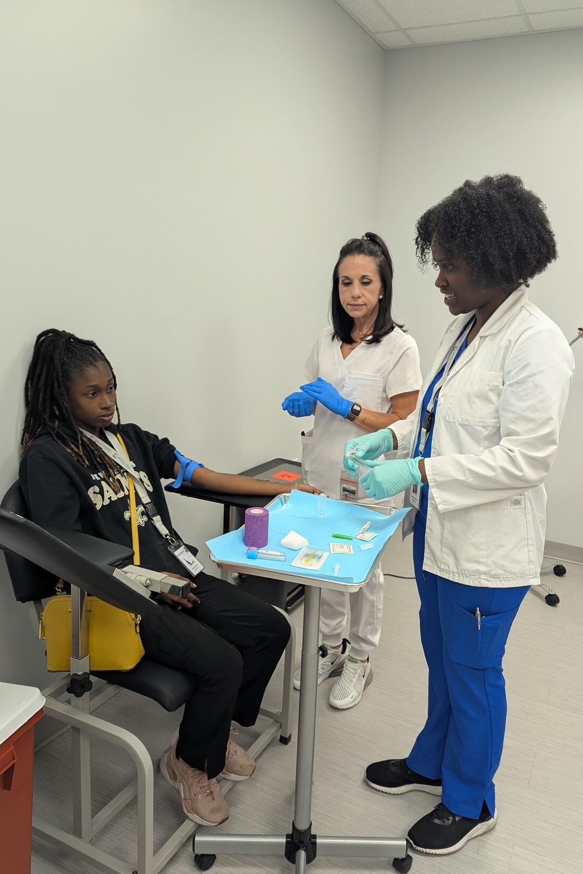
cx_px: 319
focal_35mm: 26
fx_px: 631
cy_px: 430
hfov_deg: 49.5
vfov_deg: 69.4
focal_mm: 6.81
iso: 82
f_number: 1.85
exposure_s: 1/60
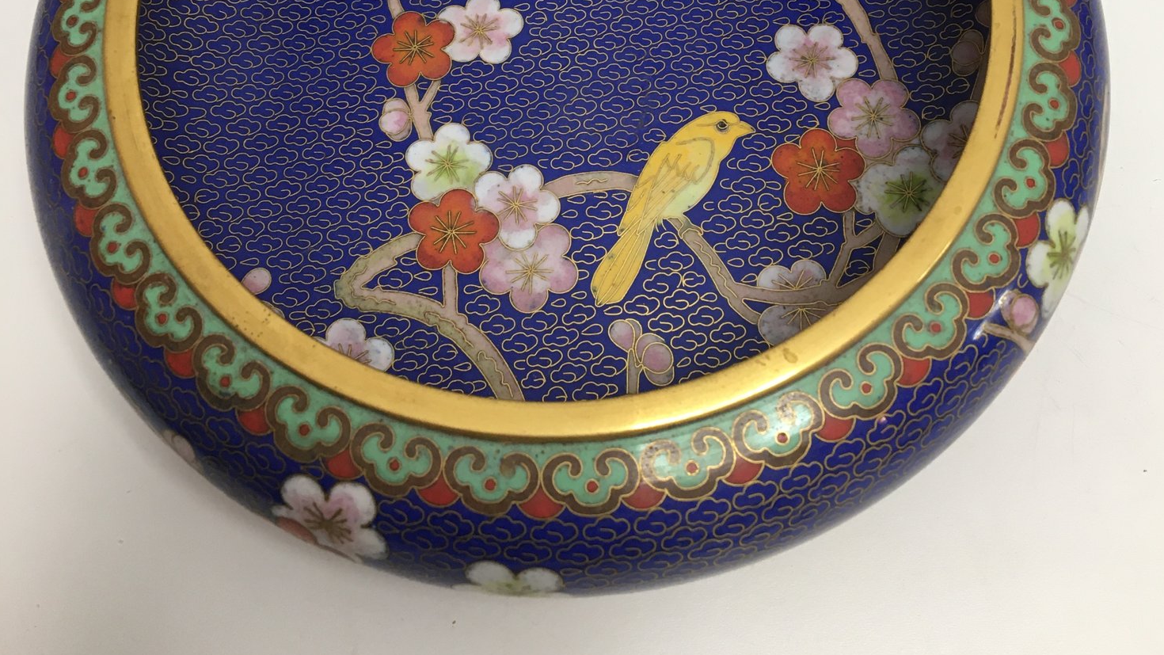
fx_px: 1327
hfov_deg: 47.4
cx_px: 591
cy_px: 51
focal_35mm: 43
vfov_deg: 26.7
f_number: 2.2
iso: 80
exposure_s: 1/30
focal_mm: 4.15
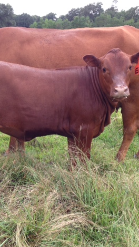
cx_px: 46
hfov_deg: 24.3
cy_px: 125
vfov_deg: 42.1
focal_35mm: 49
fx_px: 321
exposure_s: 1/217
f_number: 2.4
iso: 50
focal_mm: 4.12
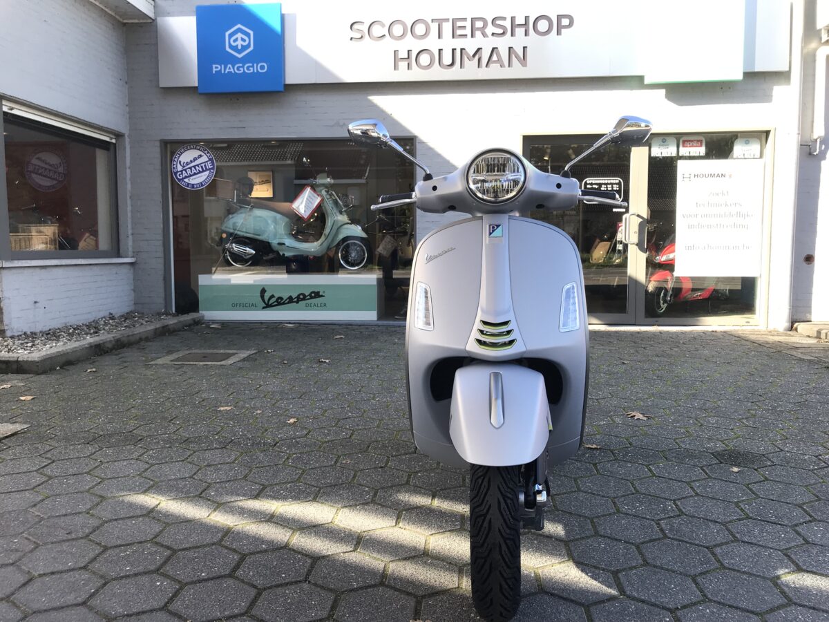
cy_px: 311
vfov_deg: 49.7
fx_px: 671
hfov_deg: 63.4
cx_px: 414
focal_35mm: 28
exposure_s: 1/270
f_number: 1.8
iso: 20
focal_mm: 3.99
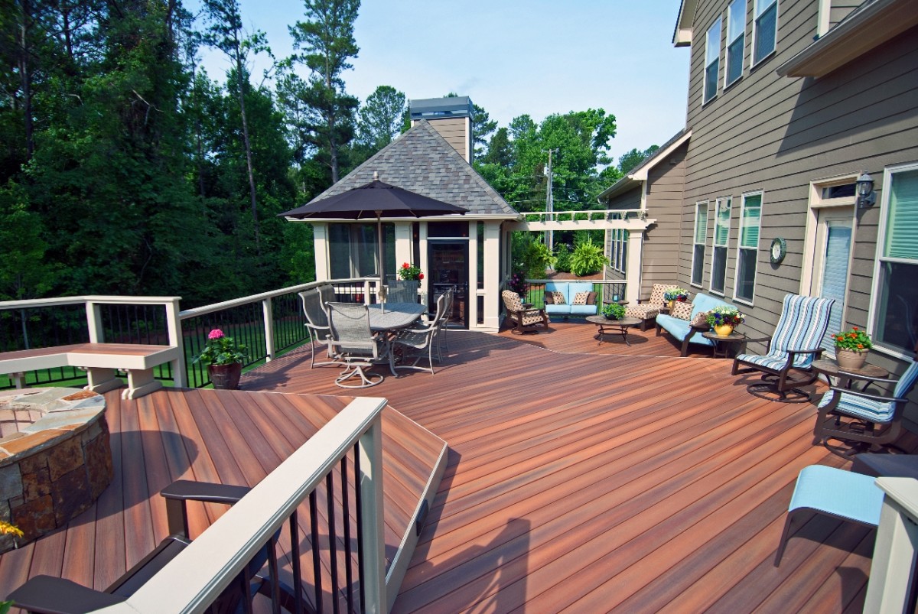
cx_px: 459
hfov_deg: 89.9
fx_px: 459
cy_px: 307
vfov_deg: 67.5
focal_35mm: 18
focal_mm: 12
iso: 100
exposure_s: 1/640
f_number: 4
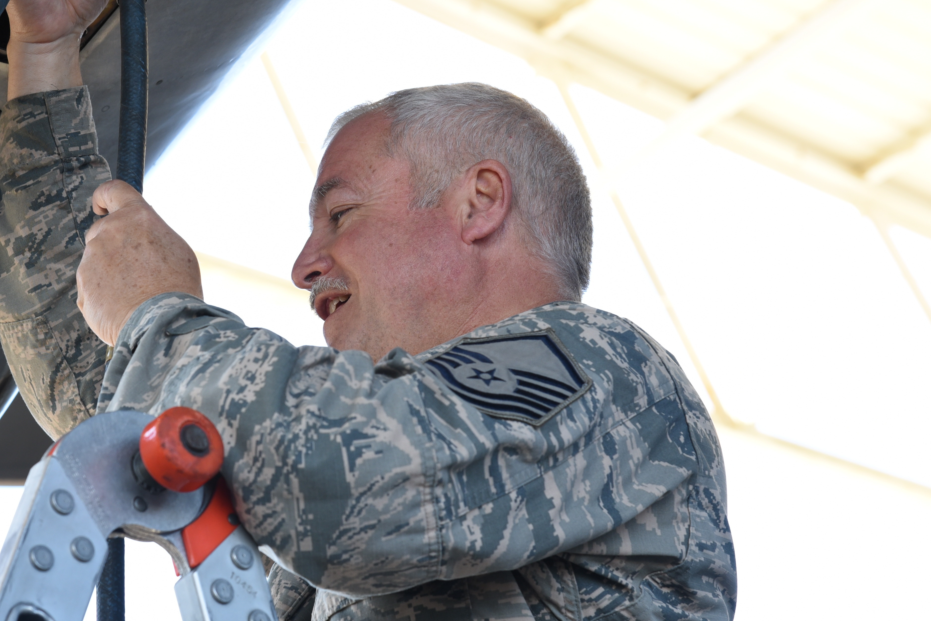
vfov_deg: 10.5
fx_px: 3389
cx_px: 289
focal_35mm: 131
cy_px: 221
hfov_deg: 15.6
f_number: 6.3
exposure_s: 1/100
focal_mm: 82
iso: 400
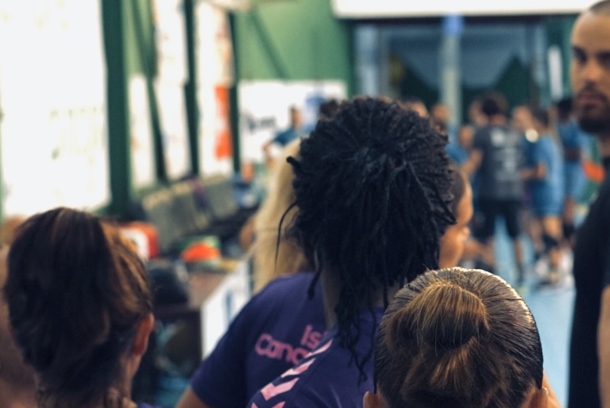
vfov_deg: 11.5
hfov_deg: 17.0
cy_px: 235
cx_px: 550
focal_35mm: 119
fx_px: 2017
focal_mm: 55
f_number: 4.5
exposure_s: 1/80
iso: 800
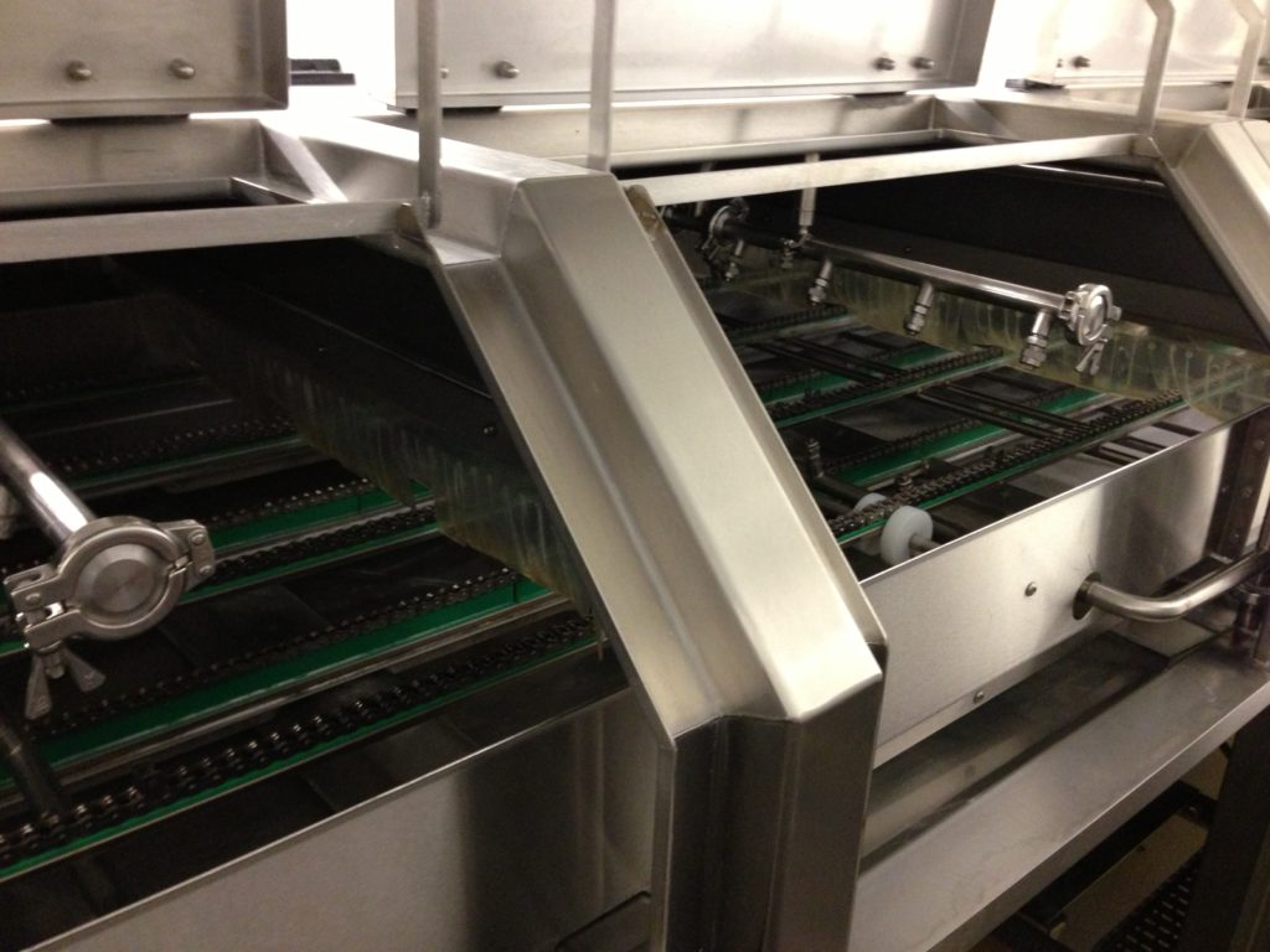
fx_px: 1211
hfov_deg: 55.4
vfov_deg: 42.9
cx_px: 635
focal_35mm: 33
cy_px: 476
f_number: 2.4
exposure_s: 1/20
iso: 320
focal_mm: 4.13
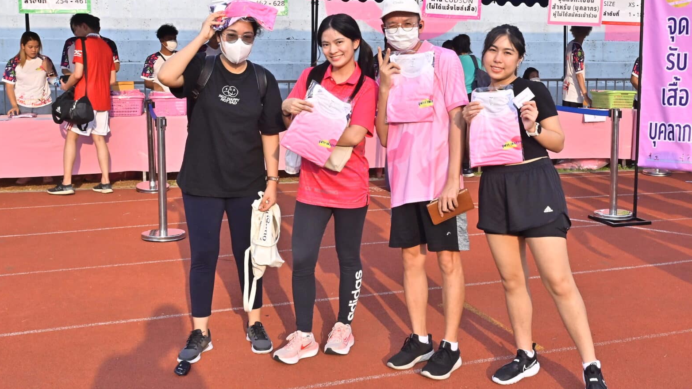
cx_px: 384
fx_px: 881
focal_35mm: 48
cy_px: 143
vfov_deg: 24.8
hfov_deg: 42.8
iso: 640
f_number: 22
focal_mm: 35
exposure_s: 1/160
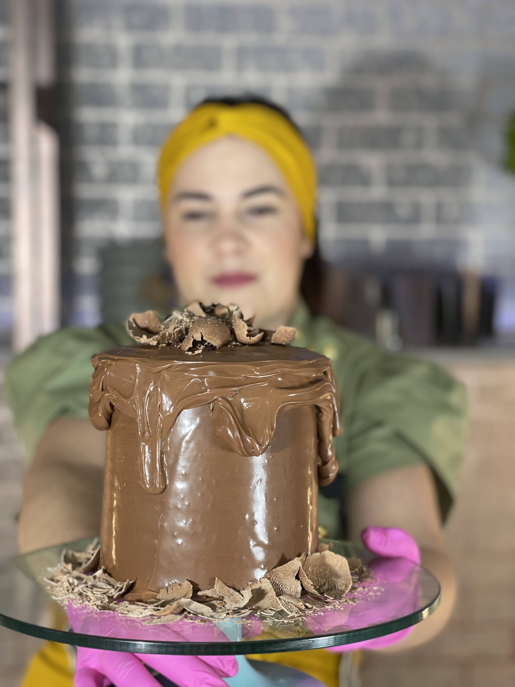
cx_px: 258
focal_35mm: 64
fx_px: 1270
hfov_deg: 22.9
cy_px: 344
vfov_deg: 30.3
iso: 80
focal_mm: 7.5
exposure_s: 1/73
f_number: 2.2
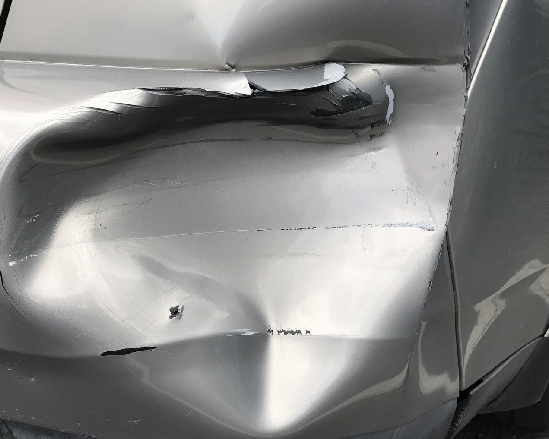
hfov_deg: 42.2
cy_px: 244
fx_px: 699
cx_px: 175
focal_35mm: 43
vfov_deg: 34.9
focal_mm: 4
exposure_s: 1/679
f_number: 1.8
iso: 20
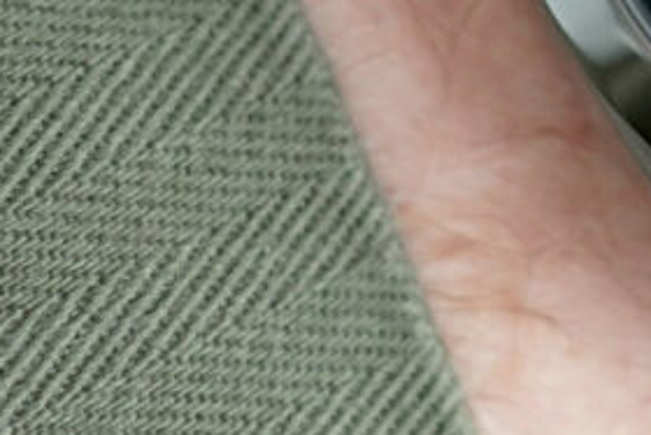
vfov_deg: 7.0
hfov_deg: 10.3
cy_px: -223
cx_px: 1030
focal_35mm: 192
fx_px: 3474
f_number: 3.5
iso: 2000
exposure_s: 1/250
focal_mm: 35
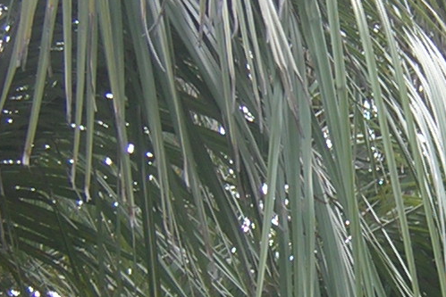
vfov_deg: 11.4
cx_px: 374
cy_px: 180
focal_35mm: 120
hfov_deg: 16.9
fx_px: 1487
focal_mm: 4.7
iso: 100
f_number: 2.6
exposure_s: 1/196
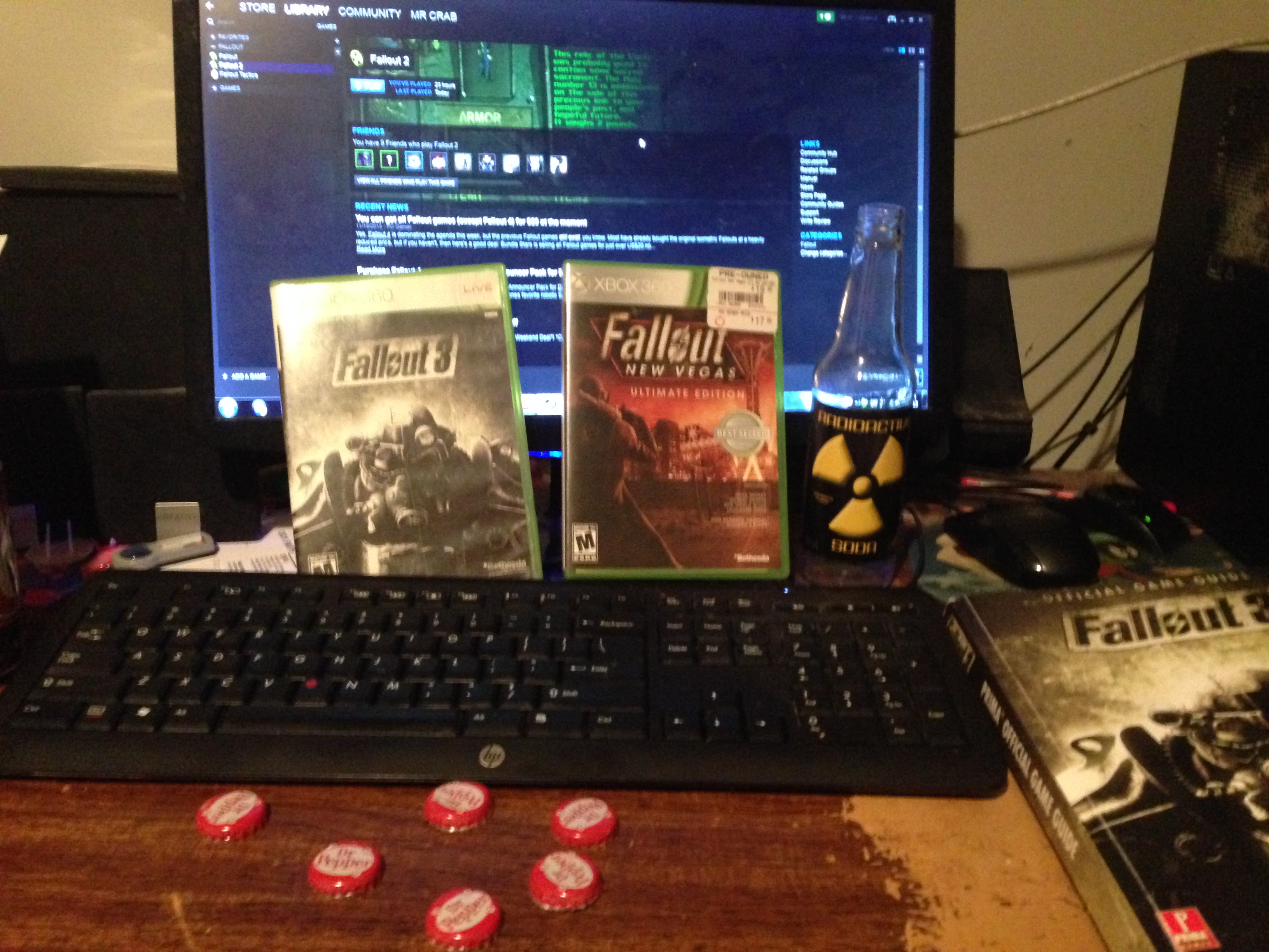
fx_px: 1210
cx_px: 634
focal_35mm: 33
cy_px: 476
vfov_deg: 42.9
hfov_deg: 55.4
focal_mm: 4.12
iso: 800
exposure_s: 1/15
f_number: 2.4
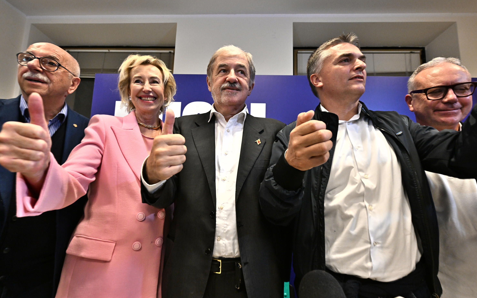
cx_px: 235
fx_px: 241
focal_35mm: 19
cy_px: 143
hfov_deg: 89.4
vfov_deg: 63.5
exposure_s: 1/160
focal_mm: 17.5
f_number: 4.5
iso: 2800
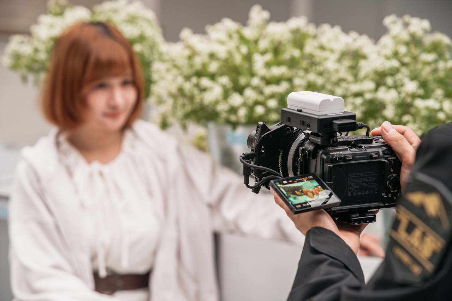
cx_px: 226
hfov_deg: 23.9
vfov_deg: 16.1
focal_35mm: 85
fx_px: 1067
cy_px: 150
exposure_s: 1/100
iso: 250
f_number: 4
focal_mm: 85
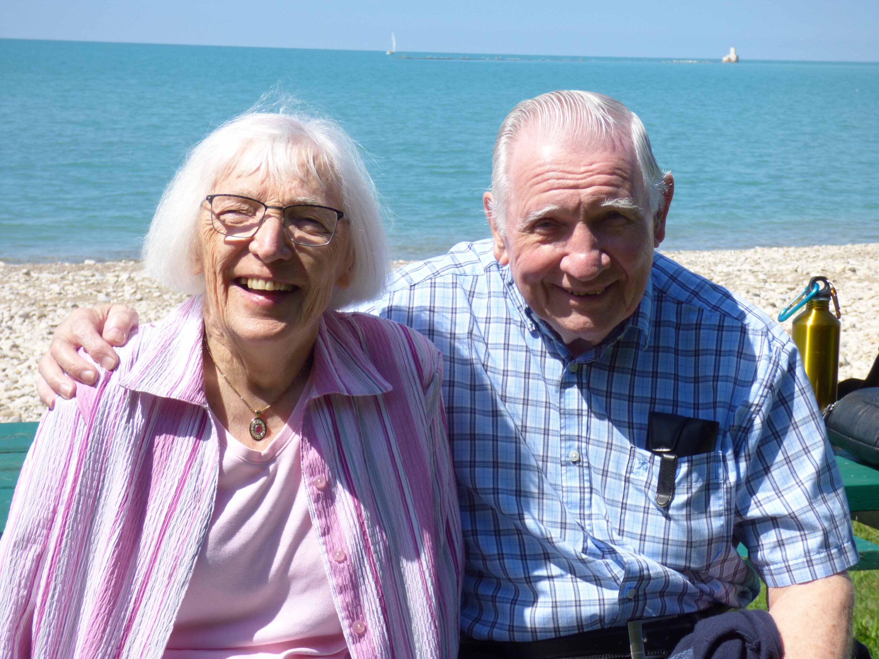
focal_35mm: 73
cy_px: 330
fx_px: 1854
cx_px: 440
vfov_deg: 20.2
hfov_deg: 26.7
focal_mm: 13.11
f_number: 4.4
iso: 100
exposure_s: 1/800
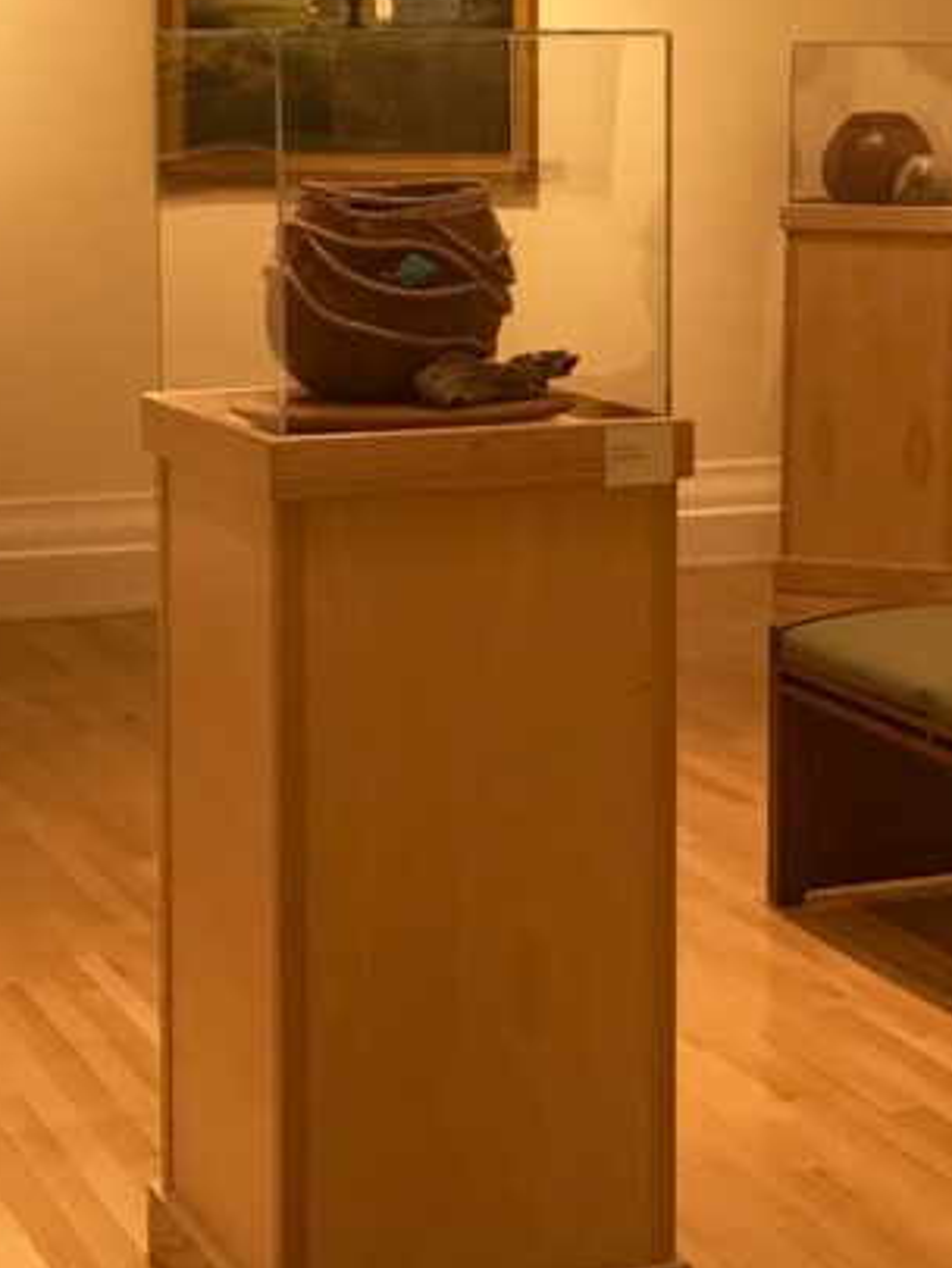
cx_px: 576
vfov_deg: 23.4
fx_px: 3042
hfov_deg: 17.8
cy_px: 382
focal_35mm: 83
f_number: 1.8
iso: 32
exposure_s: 1/30
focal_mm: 3.99
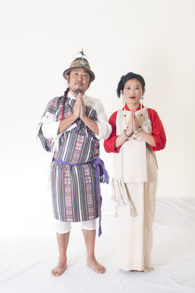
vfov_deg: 39.6
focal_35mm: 50
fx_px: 406
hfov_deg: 27.0
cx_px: 98
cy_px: 146
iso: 64
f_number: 10
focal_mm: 50
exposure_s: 1/160
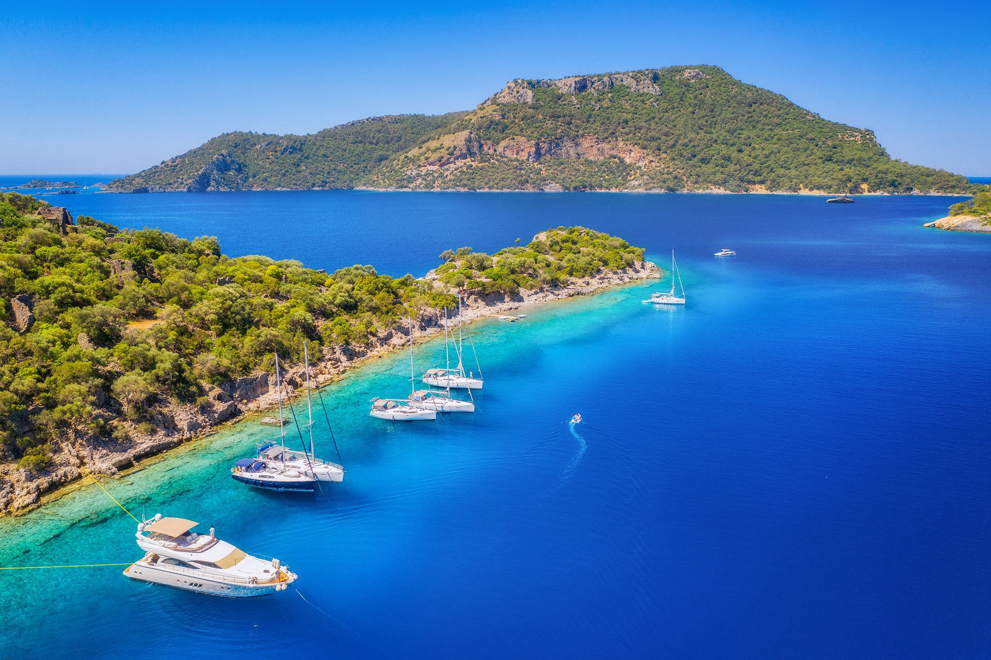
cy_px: 330
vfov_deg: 46.4
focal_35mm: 28
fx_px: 771
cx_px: 496
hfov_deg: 65.5
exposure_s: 1/240
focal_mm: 10.26
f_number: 4
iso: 100
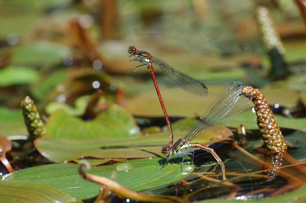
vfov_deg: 10.1
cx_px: 153
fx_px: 1146
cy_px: 102
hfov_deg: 15.2
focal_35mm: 135
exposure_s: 1/160
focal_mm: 90
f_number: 11
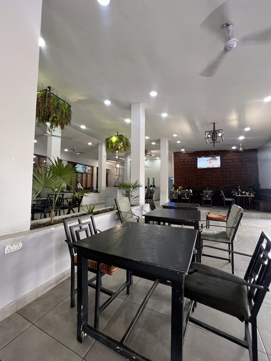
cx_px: 136
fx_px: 136
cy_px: 180
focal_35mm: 13
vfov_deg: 106.2
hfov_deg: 89.9
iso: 160
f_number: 1.8
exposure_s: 1/50
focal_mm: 1.57
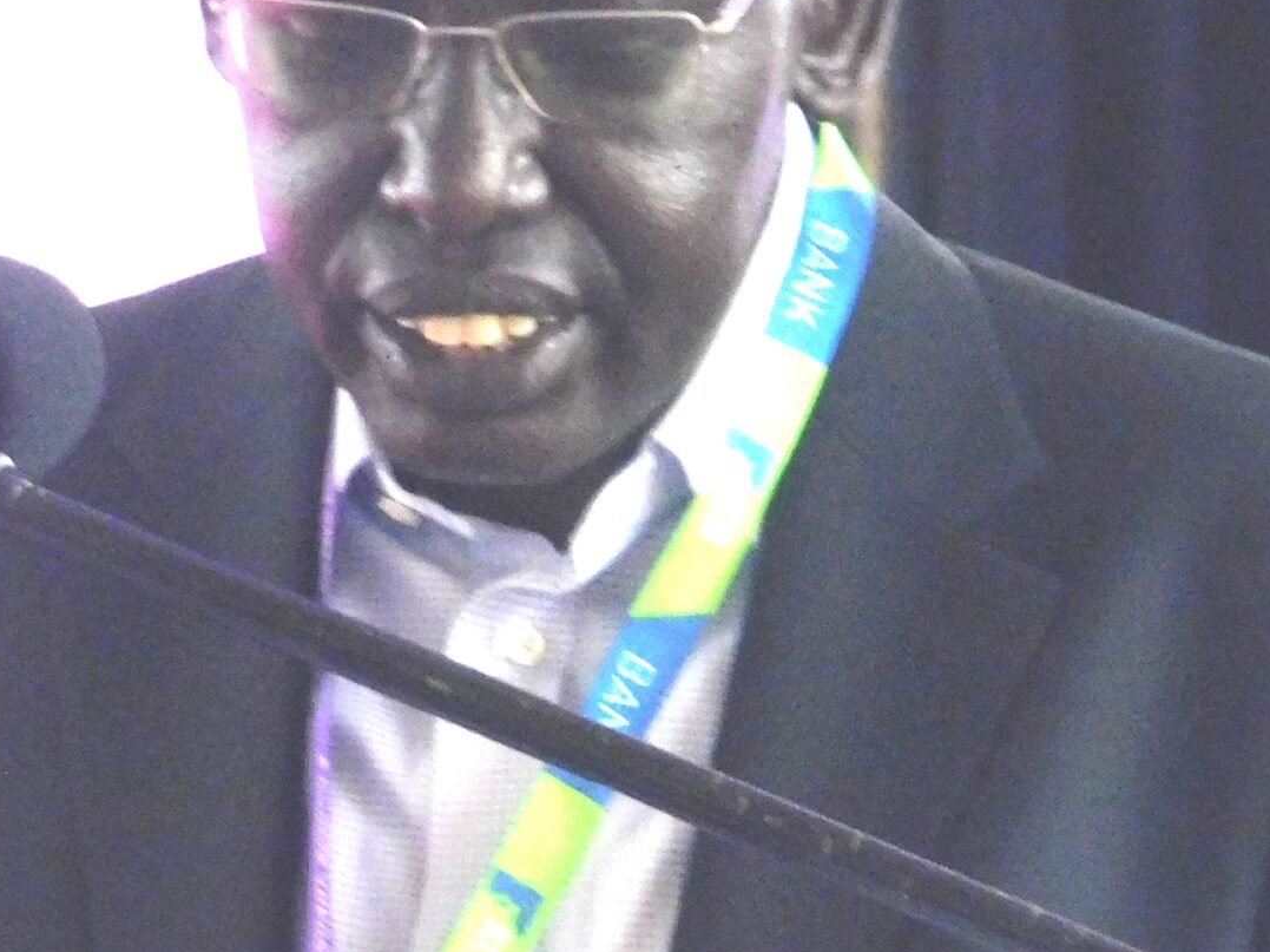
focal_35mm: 1372
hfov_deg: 1.4
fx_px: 50319
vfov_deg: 1.1
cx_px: 706
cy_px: 513
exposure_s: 1/15
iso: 800
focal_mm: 102.5
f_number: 6
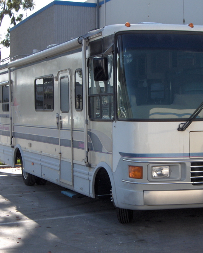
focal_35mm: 72
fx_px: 540
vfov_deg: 26.4
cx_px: 138
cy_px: 126
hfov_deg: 21.2
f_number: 5.4
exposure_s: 1/234
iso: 100
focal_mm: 11.4
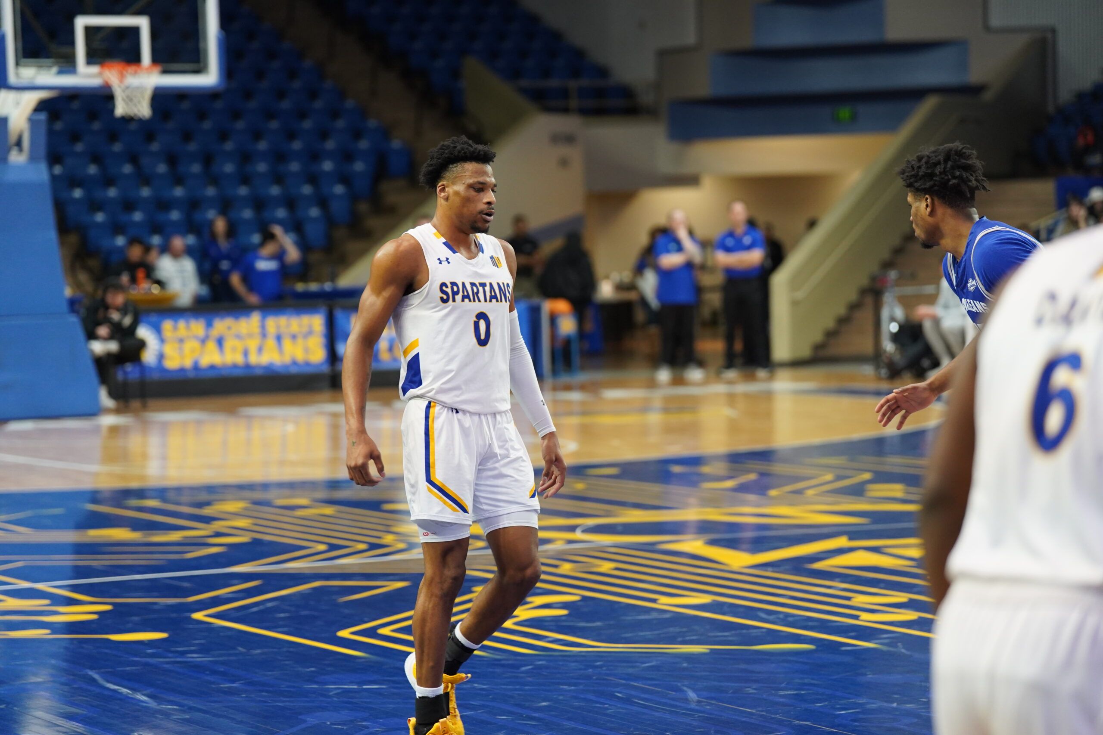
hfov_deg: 17.1
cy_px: 368
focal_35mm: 120
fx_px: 3677
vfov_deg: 11.4
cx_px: 552
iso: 2000
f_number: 2.8
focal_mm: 120
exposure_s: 1/500
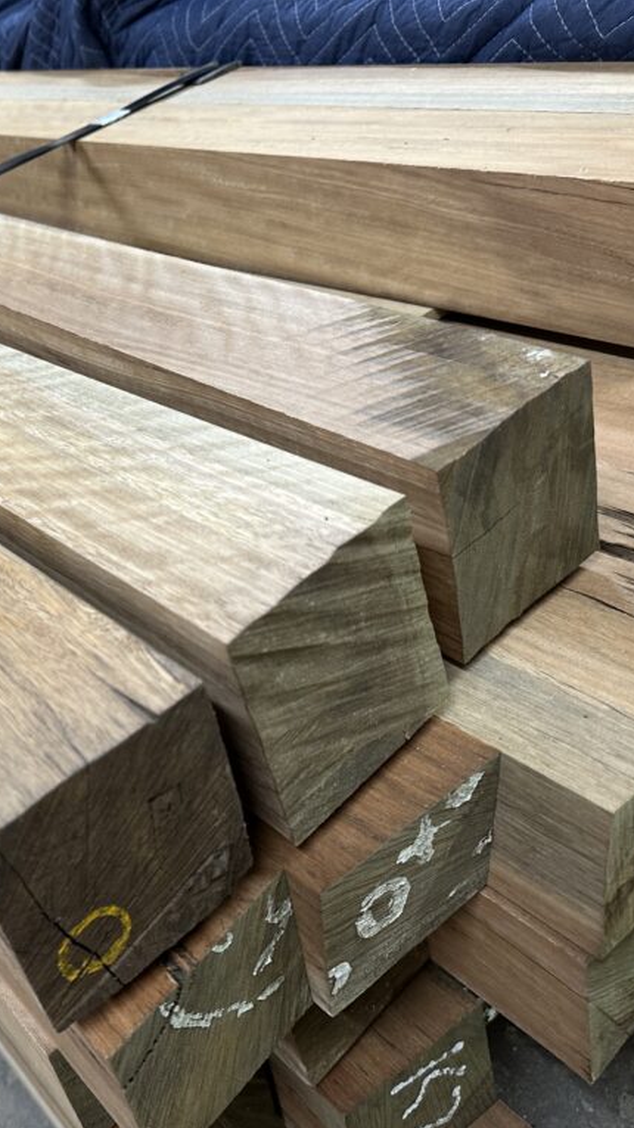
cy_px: 565
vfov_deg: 56.6
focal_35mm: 35
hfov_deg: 32.3
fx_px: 1047
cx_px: 84
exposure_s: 1/50
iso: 125
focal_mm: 6.86
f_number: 1.78
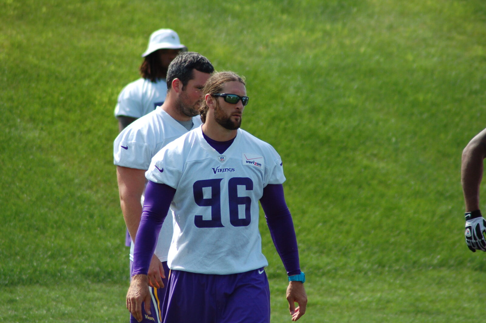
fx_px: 6070
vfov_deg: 3.0
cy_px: 162
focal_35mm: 450
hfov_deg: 4.6
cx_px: 243
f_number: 5.6
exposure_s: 1/1000
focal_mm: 300
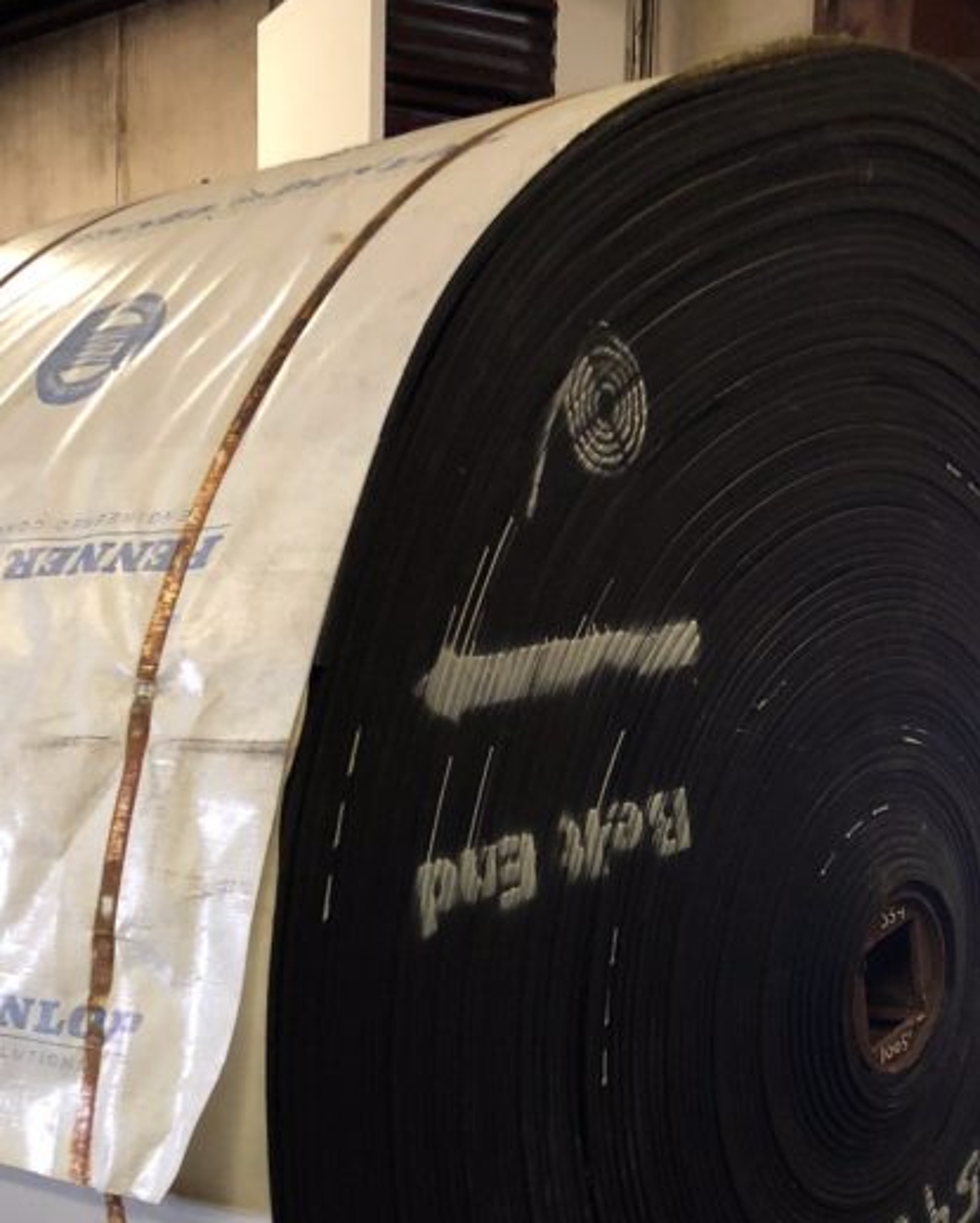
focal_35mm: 54
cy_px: 1150
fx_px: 1956
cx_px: 378
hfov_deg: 28.0
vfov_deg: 32.6
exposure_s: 1/4
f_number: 1.8
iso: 100
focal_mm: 4
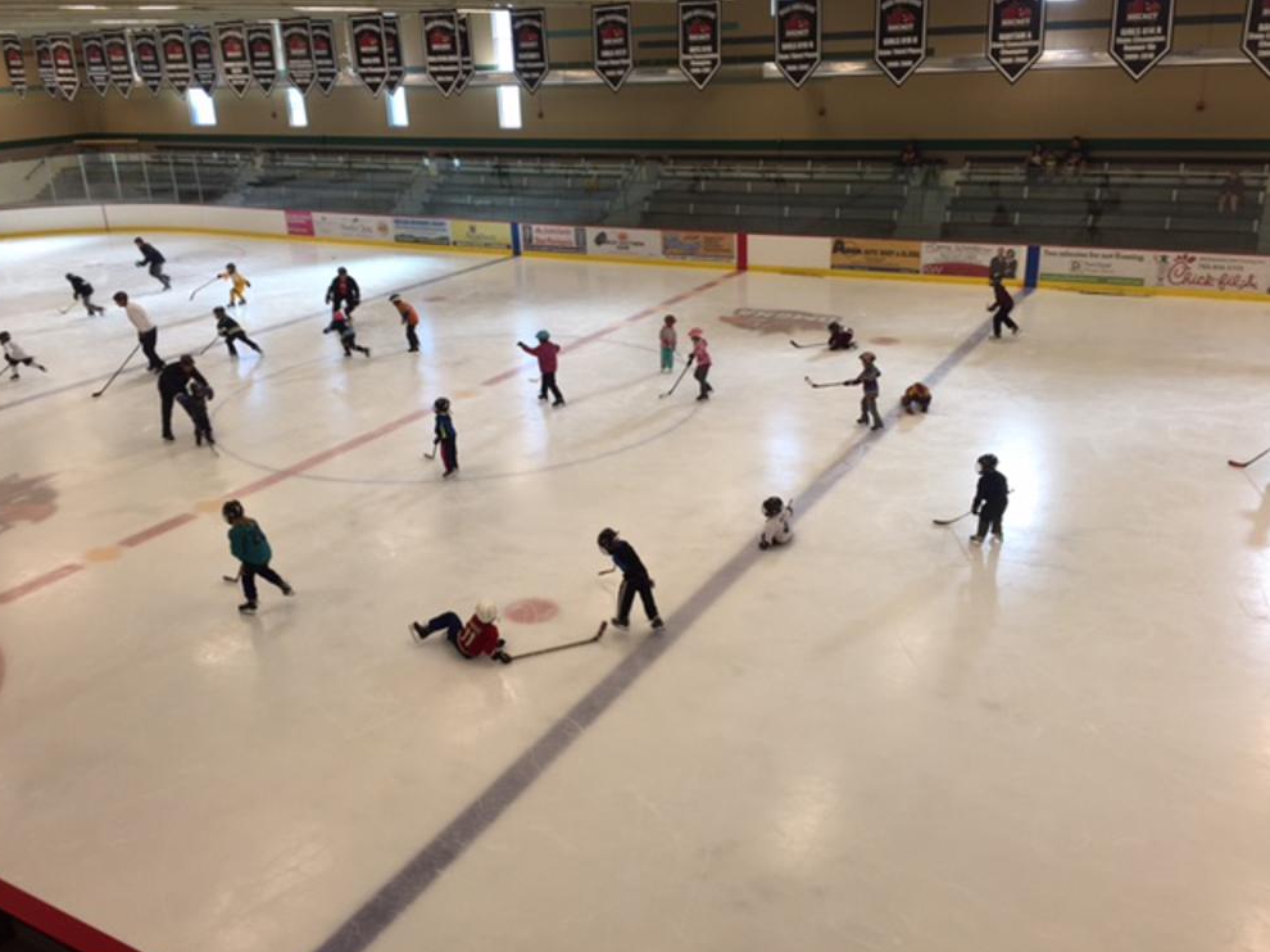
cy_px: 471
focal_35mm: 30
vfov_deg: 46.8
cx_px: 620
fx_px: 1100
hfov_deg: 60.0
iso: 32
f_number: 2.2
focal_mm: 4.15
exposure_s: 1/60
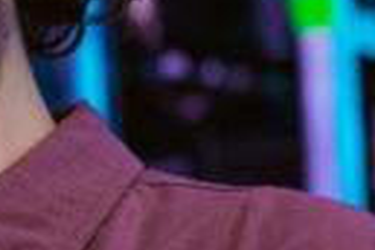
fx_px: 9958
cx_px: -576
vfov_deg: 1.4
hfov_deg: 2.1
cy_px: 137
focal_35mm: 956
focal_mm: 120
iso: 125
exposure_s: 1/160
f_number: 4
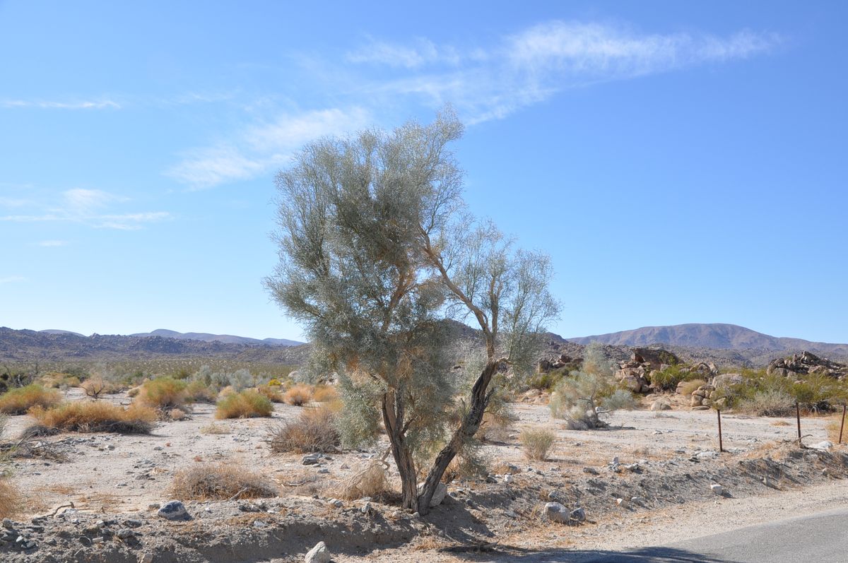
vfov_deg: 36.8
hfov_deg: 53.2
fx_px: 847
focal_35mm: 36
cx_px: 424
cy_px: 282
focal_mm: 24
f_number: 9
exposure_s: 1/320
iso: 200
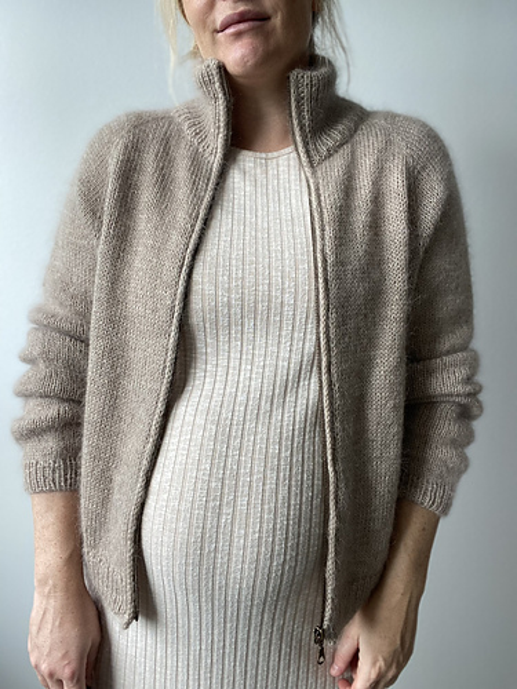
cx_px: 258
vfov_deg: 60.0
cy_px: 344
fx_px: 597
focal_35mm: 30
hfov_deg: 46.8
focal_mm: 2.71
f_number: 2.2
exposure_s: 1/122
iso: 64
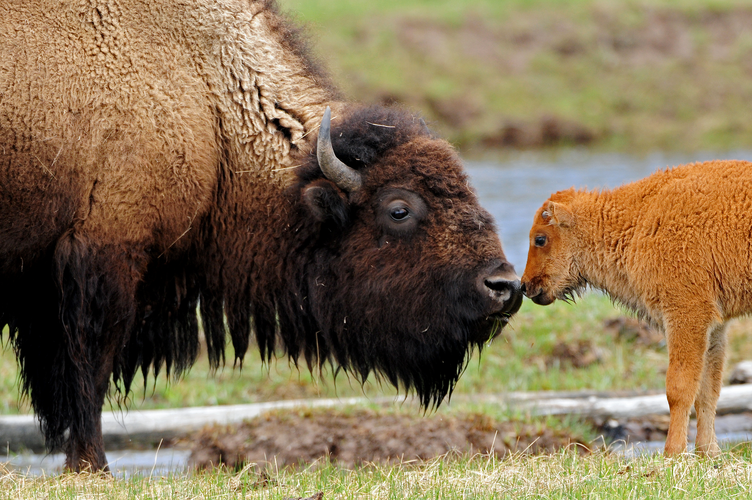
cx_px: 376
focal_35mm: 750
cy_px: 250
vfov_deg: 1.8
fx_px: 15647
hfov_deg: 2.8
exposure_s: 1/400
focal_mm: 500
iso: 320
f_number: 5
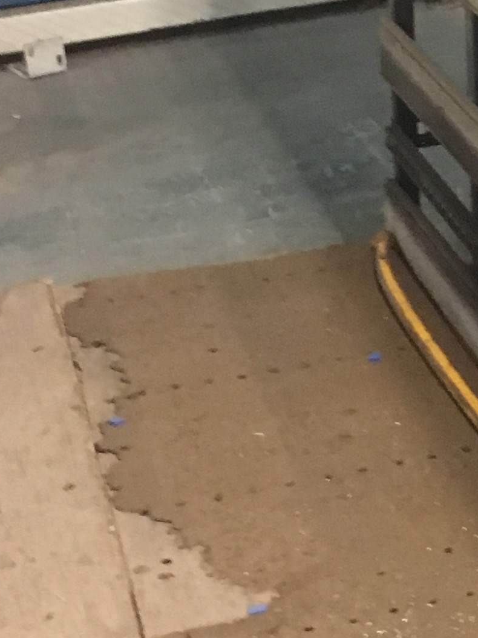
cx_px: 848
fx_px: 2043
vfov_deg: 17.3
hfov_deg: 12.3
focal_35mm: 111
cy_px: -11
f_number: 2.2
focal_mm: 4.15
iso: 400
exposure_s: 1/17
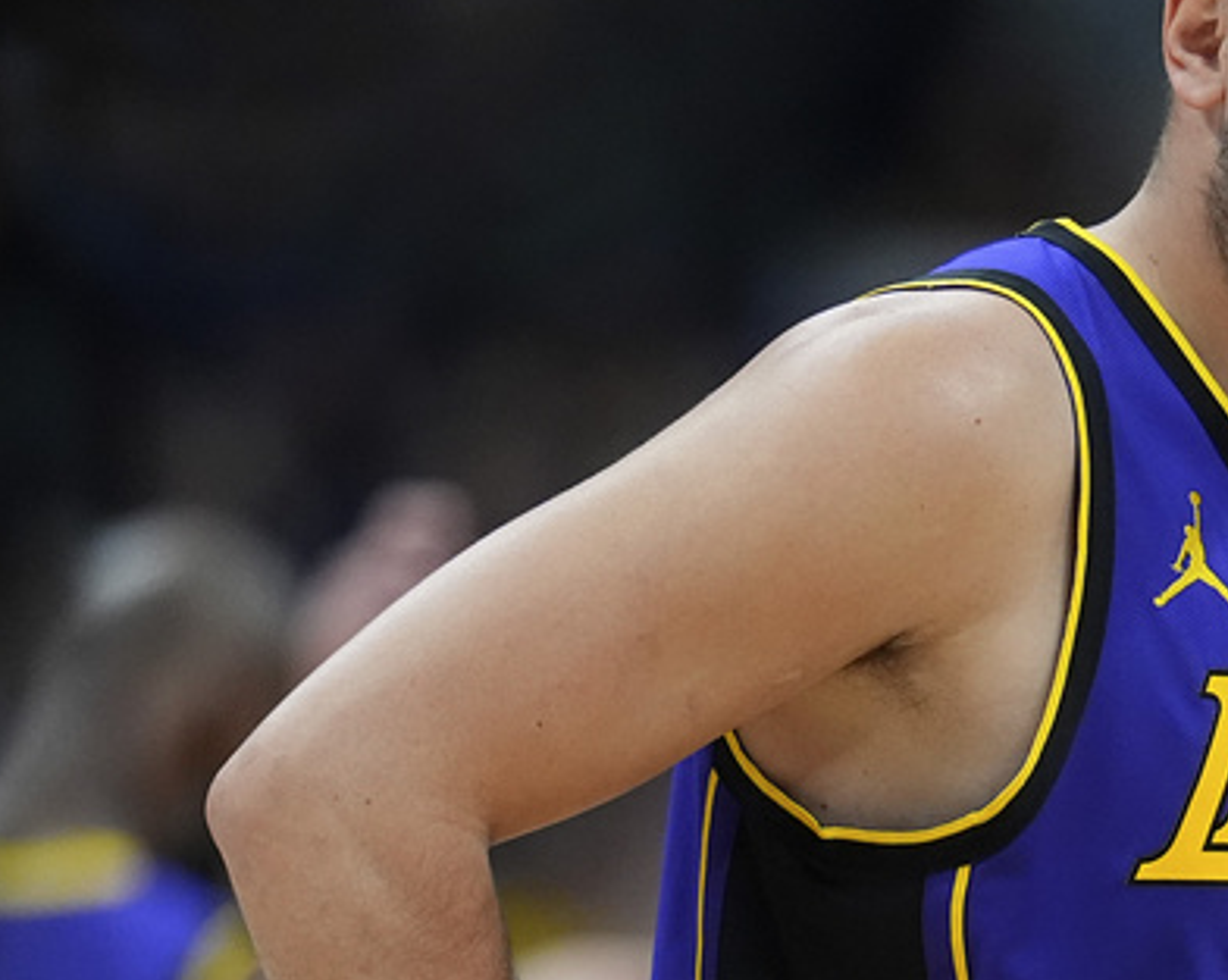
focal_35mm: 982
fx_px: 35663
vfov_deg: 1.6
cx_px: 984
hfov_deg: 2.0
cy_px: 747
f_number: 3.2
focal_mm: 400
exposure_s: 1/2000
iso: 5000
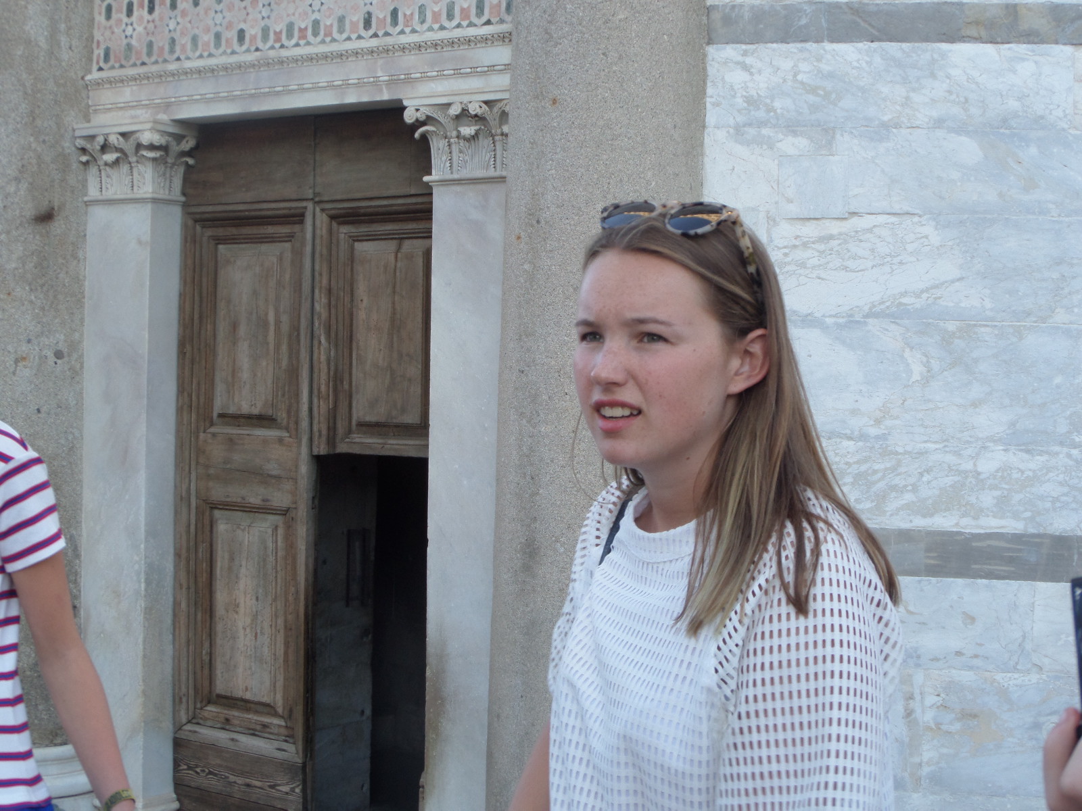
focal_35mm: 62
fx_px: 1938
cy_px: 406
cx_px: 541
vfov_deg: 23.7
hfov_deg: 31.2
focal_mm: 10.2
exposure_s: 1/90
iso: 80
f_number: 4
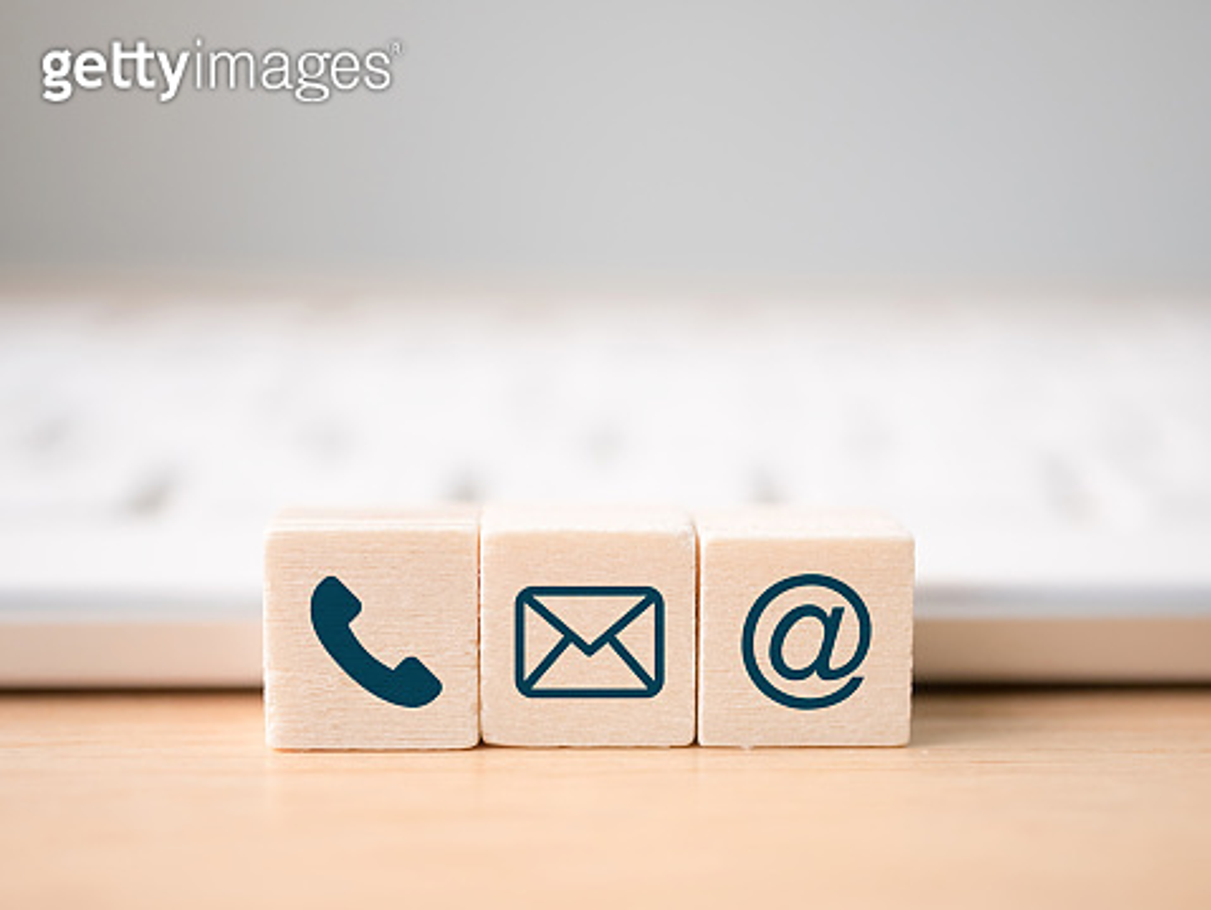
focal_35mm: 60
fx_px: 2101
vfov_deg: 24.4
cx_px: 606
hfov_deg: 32.2
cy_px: 455
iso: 200
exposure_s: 1/40
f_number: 2.8
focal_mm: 30
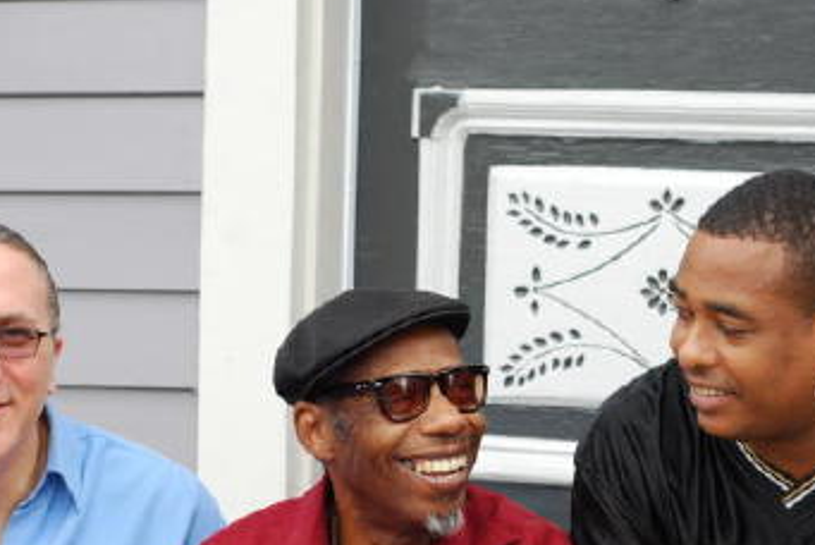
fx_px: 2991
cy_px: 460
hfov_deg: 15.5
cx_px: 382
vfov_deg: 10.4
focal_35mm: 132
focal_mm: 50
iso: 200
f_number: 5.6
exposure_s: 1/125
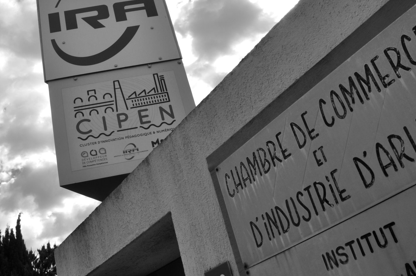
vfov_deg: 34.1
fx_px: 450
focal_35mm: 39
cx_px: 164
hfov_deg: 49.3
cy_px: 119
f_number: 13
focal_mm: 18
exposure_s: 1/640
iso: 400
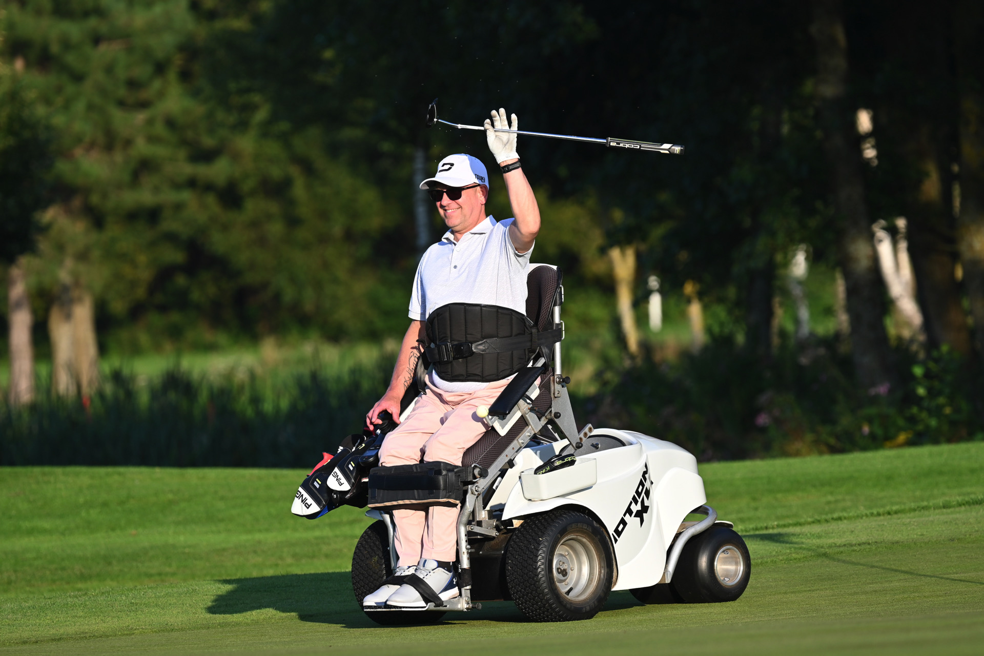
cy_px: 328
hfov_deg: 5.1
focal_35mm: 405
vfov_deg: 3.4
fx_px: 11069
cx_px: 492
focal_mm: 270
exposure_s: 1/500
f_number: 5.6
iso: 200
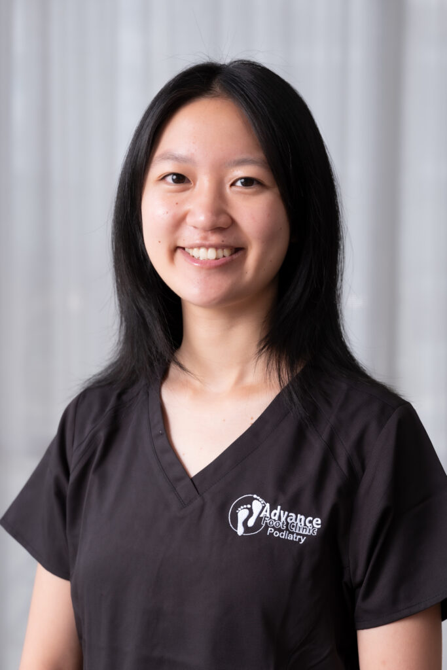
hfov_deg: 15.2
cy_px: 335
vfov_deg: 22.6
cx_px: 224
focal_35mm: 90
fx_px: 1676
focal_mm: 90
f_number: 5.6
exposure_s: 1/100
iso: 100
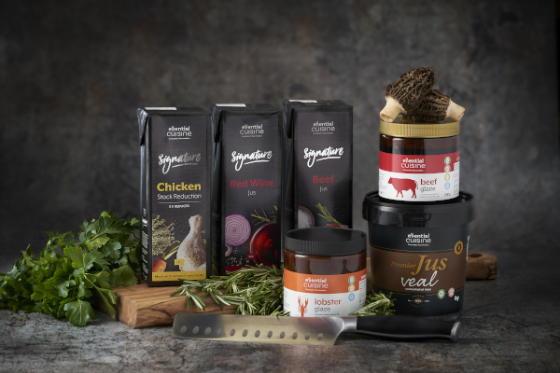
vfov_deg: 15.2
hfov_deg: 22.6
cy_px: 186
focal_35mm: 90
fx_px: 1400
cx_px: 280
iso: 100
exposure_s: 1/160
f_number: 8
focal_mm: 90
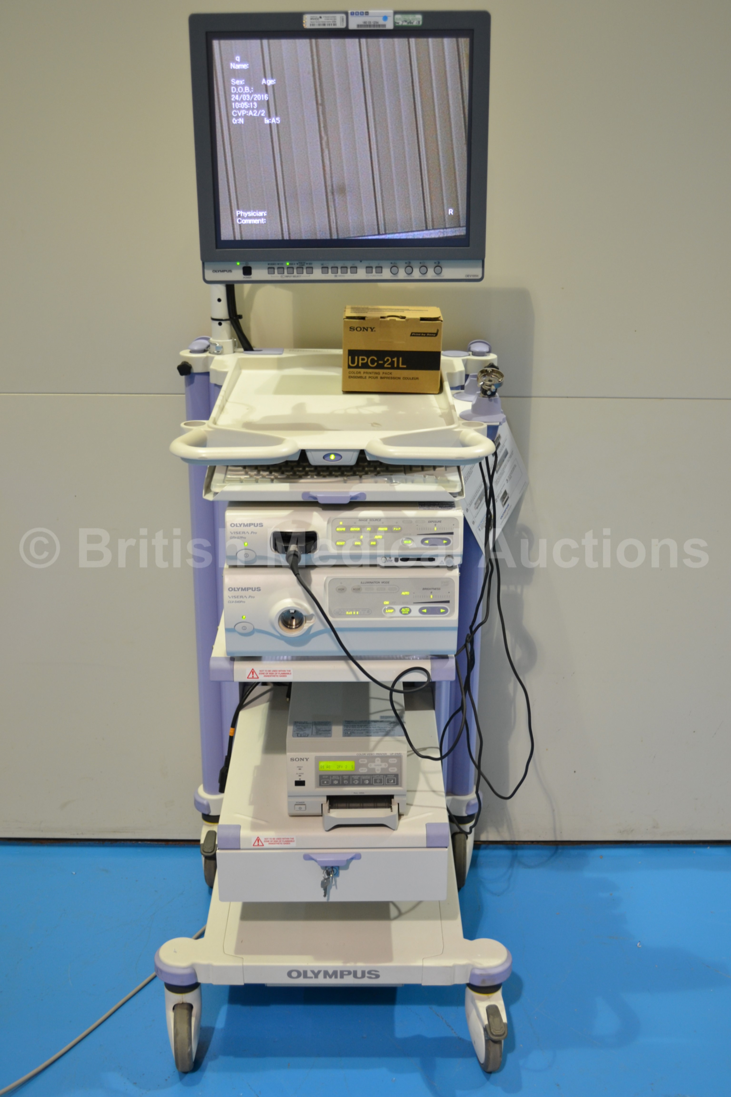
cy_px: 548
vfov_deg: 49.6
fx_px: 1188
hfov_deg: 34.2
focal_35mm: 39
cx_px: 366
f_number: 4.2
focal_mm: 26
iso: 400
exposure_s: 1/15
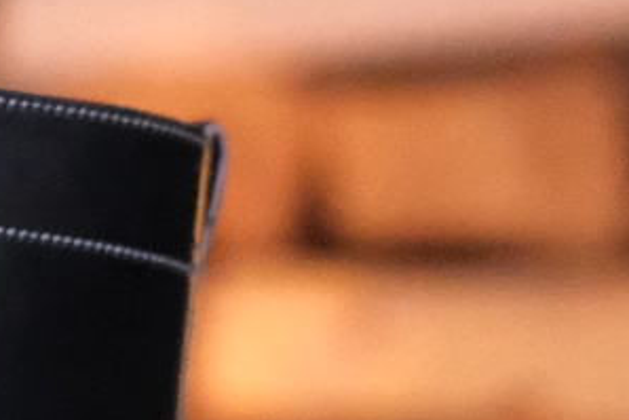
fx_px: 5524
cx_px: -922
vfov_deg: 4.3
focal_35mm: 316
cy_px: 732
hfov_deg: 6.2
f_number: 2.8
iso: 12800
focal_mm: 35
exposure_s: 1/18
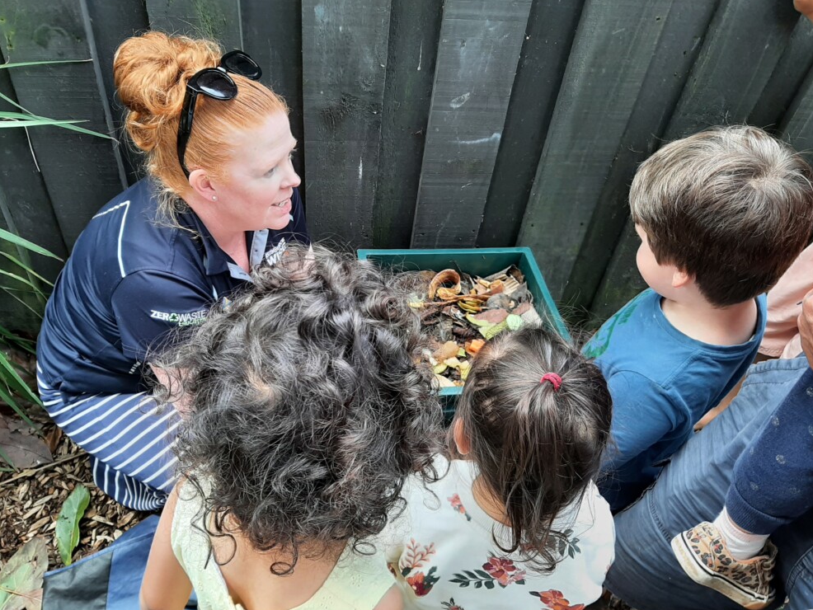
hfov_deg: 65.3
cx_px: 394
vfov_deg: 51.4
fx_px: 634
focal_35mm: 27
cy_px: 296
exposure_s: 1/127
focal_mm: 3.93
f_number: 1.7
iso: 40
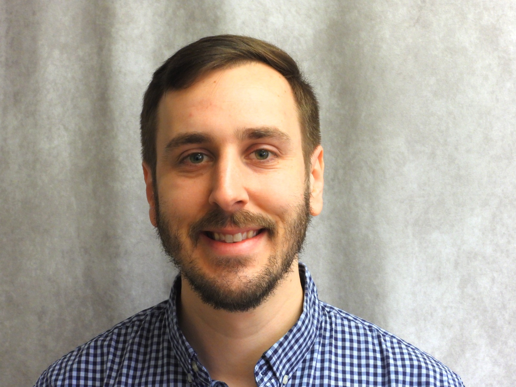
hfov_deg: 27.8
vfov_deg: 21.0
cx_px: 258
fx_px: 1043
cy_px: 194
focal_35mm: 70
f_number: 5
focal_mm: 12.6
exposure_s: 1/25
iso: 400
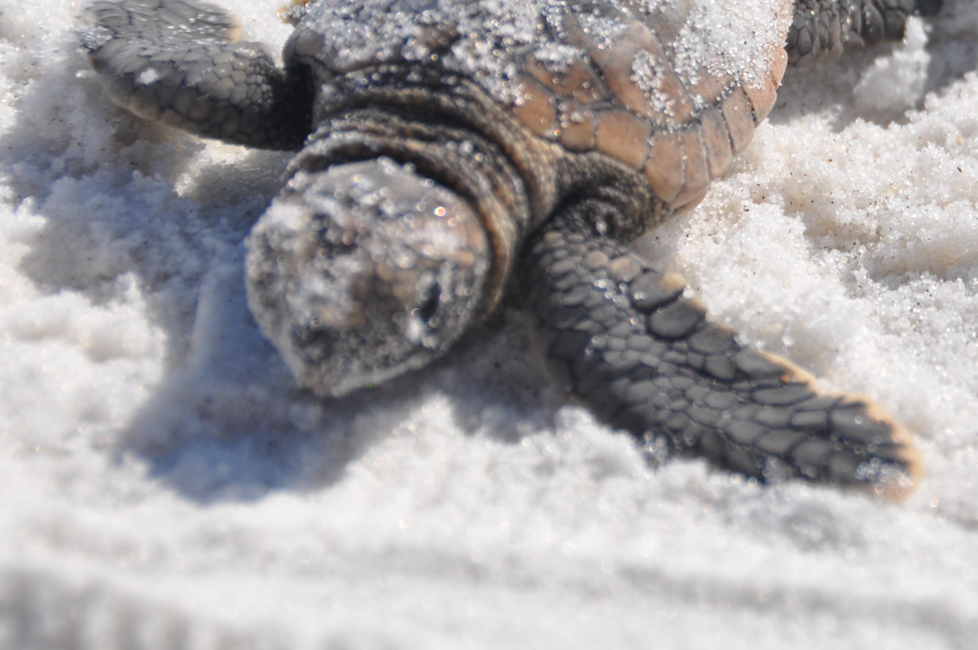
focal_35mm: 304
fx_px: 8250
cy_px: 45
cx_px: 1037
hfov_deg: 6.8
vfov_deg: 4.5
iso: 200
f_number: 8
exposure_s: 1/1000
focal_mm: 95
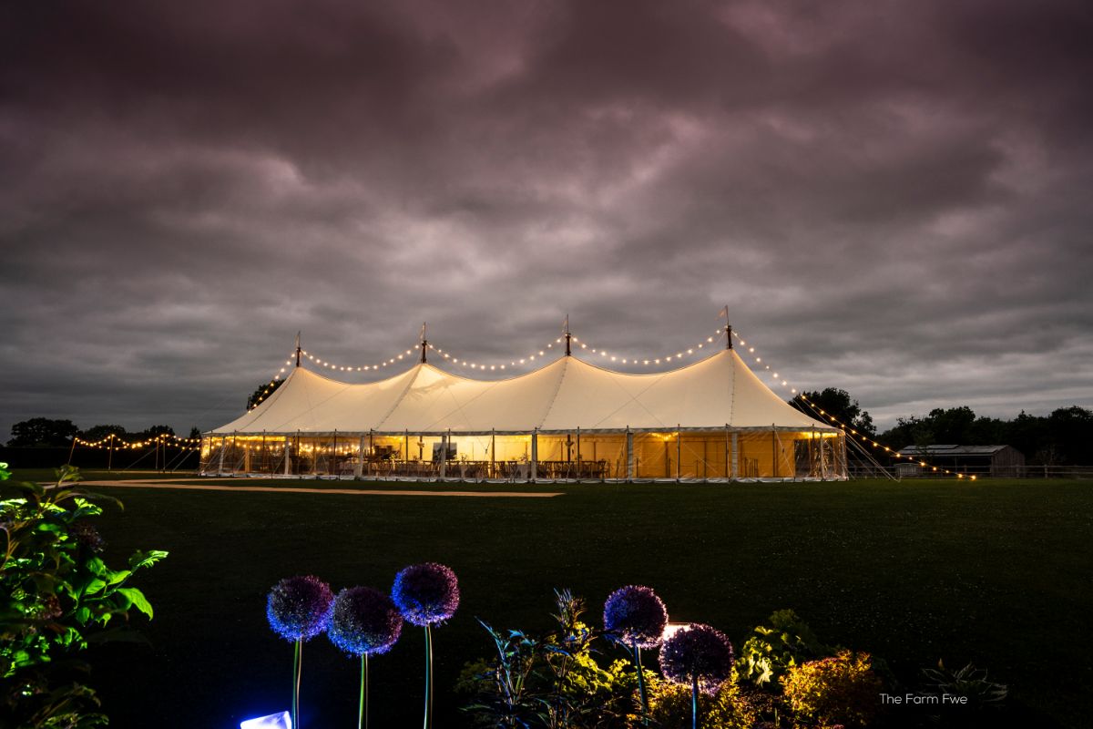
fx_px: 729
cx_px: 546
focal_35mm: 24
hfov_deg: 73.7
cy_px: 364
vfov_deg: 53.1
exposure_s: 1/5
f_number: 8
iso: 100
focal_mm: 24
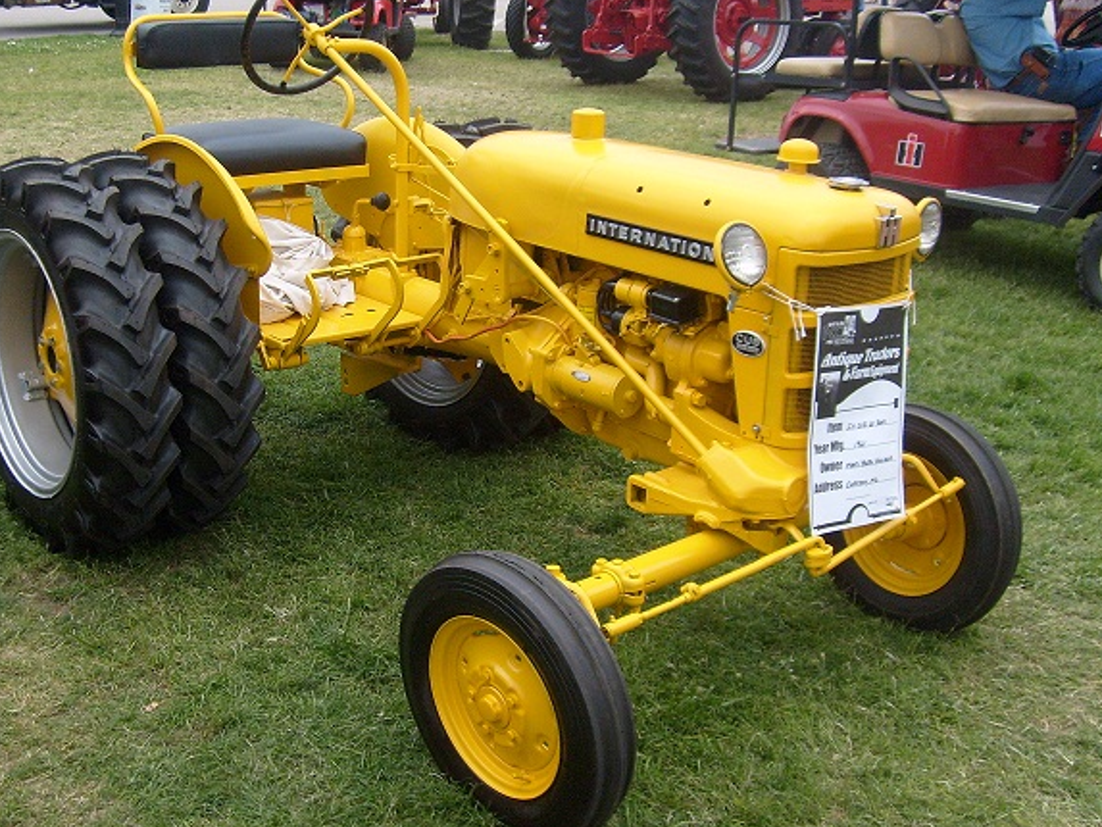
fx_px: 1369
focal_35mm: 43
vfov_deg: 33.6
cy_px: 388
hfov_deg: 43.7
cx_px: 452
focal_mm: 5.8
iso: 80
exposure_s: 1/125
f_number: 7.1
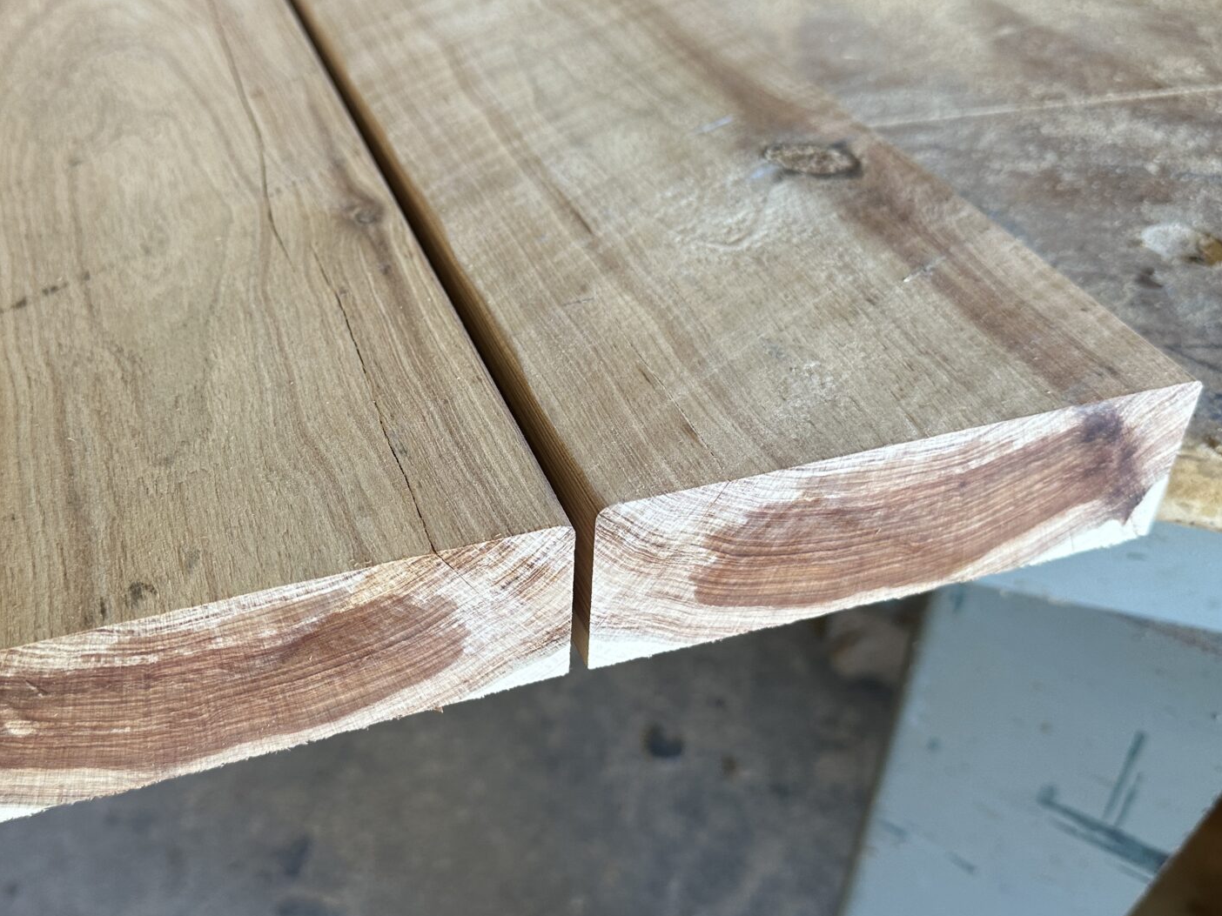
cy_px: 442
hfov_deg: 52.3
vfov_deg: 40.7
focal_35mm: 35
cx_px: 500
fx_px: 1236
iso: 125
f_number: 1.78
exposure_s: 1/100
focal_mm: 6.86
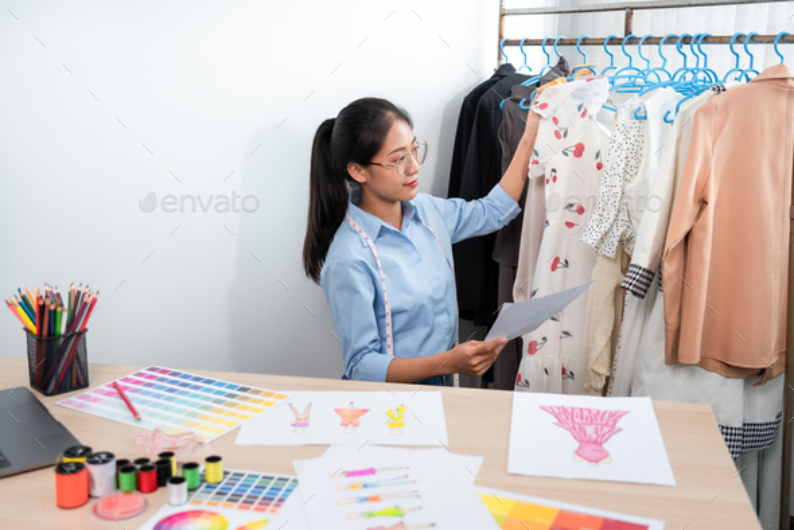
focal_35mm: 39
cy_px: 265
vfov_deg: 34.2
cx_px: 397
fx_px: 861
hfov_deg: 49.5
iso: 400
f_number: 4
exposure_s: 1/125
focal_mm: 39
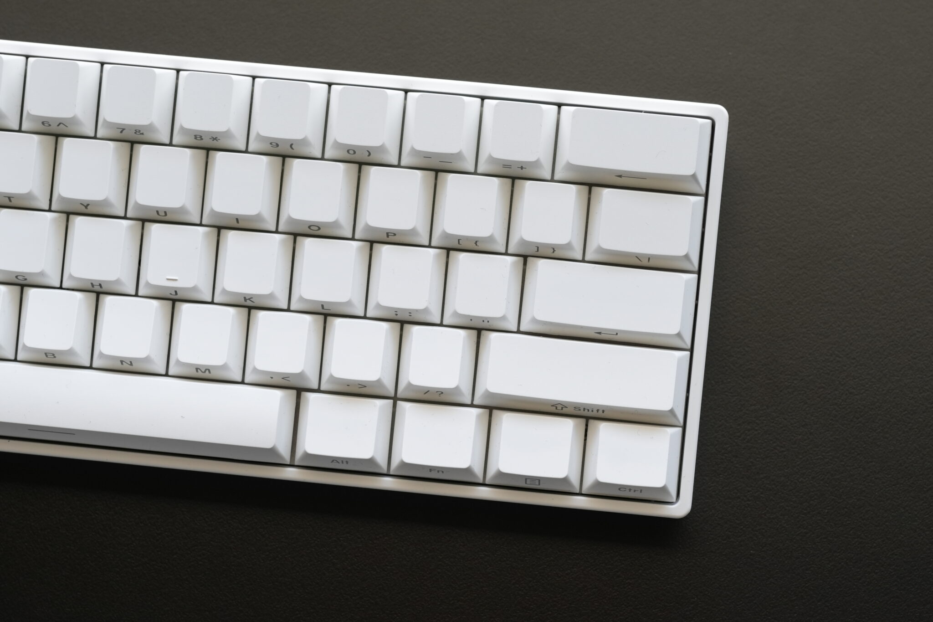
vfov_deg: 13.0
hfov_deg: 19.5
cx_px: 466
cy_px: 311
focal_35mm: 105
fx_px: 2721
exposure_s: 1/50
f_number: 5.6
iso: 640
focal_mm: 70
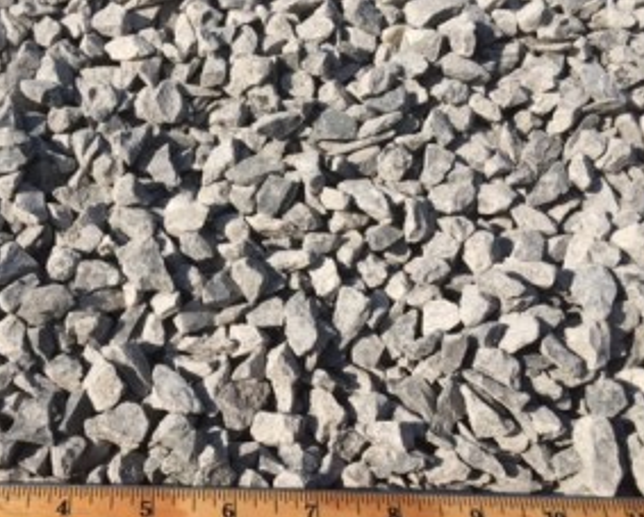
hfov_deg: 40.5
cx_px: 203
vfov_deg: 33.5
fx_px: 859
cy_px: 285
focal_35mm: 45
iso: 32
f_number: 2.2
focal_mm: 4.15
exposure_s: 1/2740
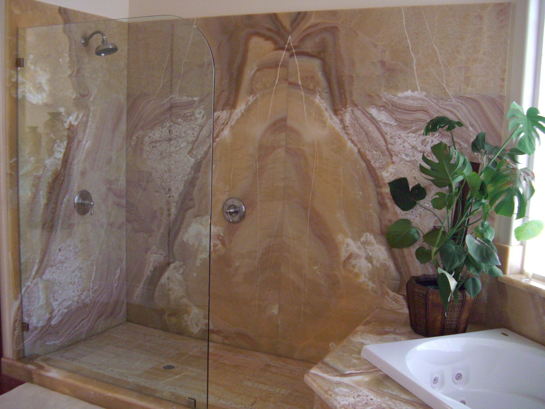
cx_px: 272
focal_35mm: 38
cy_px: 204
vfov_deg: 37.7
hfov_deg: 49.0
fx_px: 598
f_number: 2.8
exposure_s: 1/80
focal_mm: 7.9
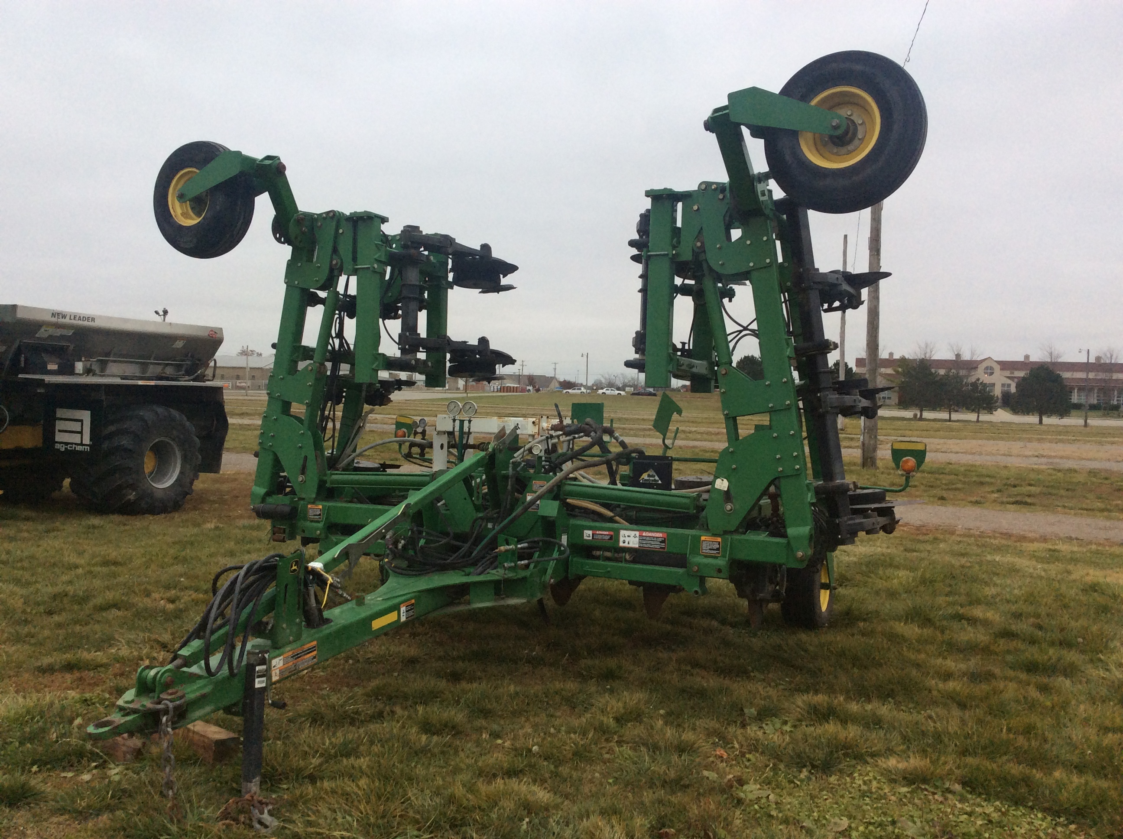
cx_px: 562
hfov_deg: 56.9
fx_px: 1037
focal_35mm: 32
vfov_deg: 44.1
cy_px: 420
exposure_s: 1/120
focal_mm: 3.3
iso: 64
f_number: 2.4
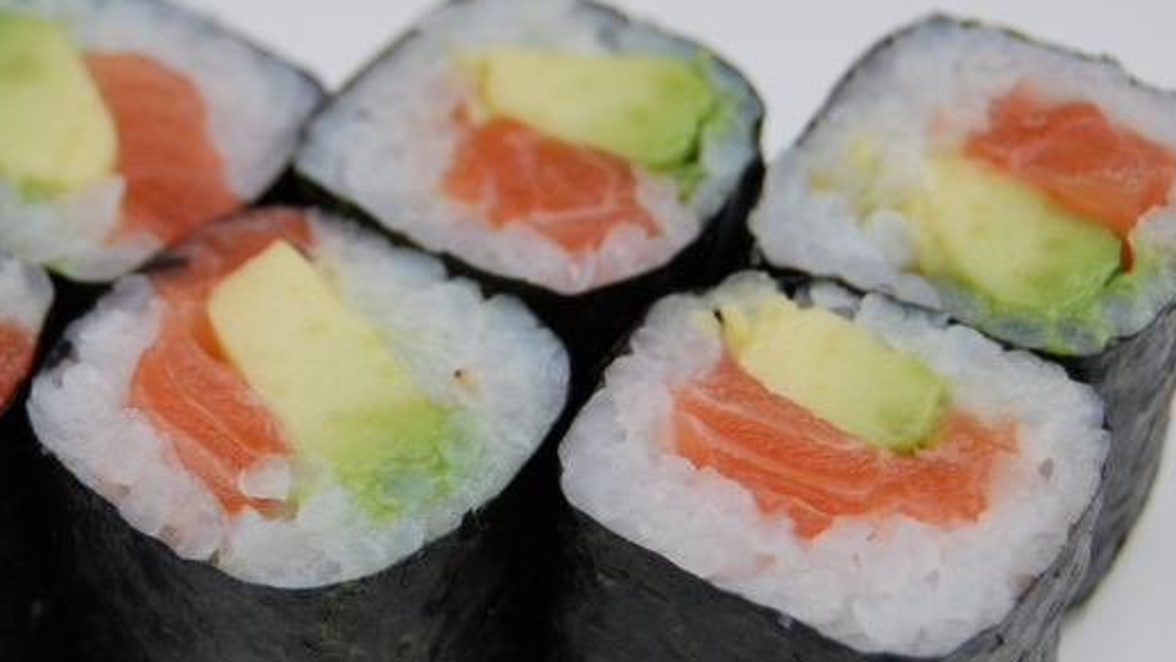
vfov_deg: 12.5
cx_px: 394
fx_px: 3025
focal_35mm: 97
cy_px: 448
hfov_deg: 21.9
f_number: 5
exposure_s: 1/40
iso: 400
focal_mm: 40
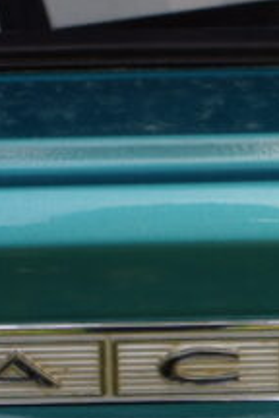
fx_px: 3069
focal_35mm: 264
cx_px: 560
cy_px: 243
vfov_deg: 7.8
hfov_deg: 5.1
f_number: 5.6
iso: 125
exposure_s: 1/60
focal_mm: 55
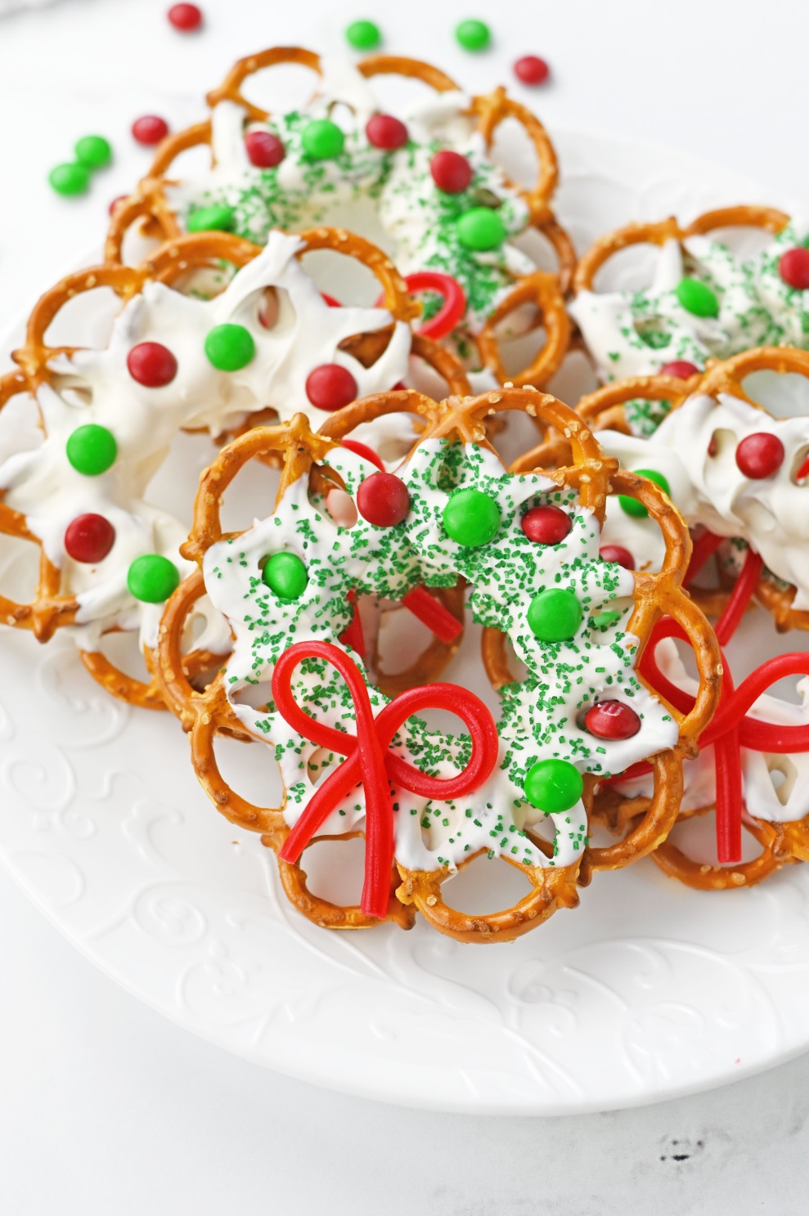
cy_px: 691
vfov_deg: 32.9
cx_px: 375
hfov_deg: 22.2
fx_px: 2059
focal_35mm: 61
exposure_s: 1/200
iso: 400
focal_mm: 50
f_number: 5.6
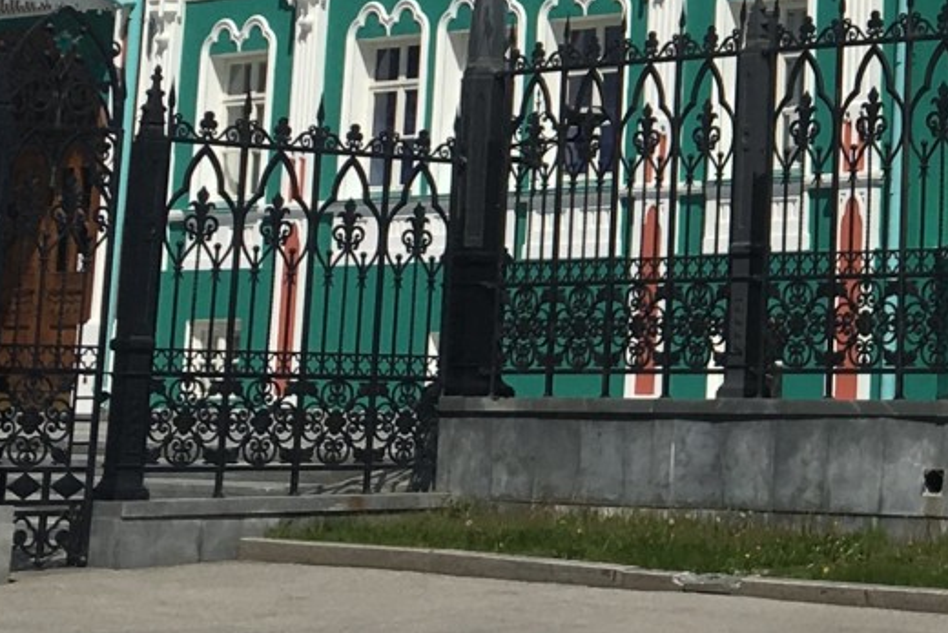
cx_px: 1243
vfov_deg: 11.5
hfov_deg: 16.6
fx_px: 3055
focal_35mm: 116
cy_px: -168
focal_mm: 4.15
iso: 25
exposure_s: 1/4274
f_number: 2.2
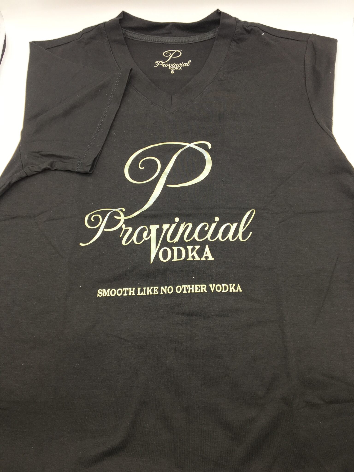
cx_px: 177
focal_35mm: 29
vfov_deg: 61.7
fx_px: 395
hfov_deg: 48.2
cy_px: 236
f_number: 2.2
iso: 25
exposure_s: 1/40
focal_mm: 4.15
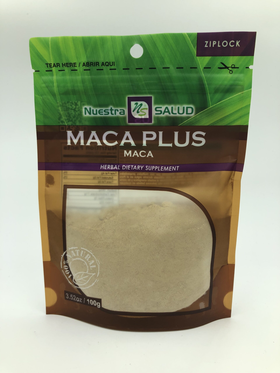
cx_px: 140
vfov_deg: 63.4
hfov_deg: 49.7
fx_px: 302
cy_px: 186
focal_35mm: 28
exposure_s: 1/486
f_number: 1.8
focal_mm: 4
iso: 20
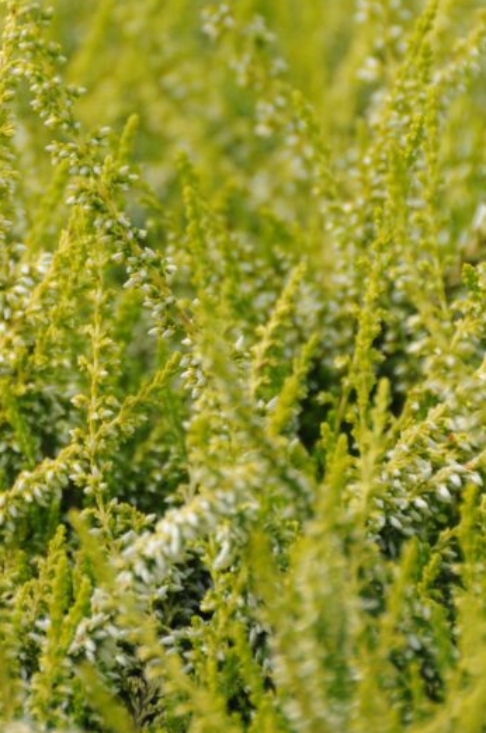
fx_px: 11974
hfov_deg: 2.3
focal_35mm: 589
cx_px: 63
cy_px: 115
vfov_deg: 3.5
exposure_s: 1/2500
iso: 640
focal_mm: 200
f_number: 6.3
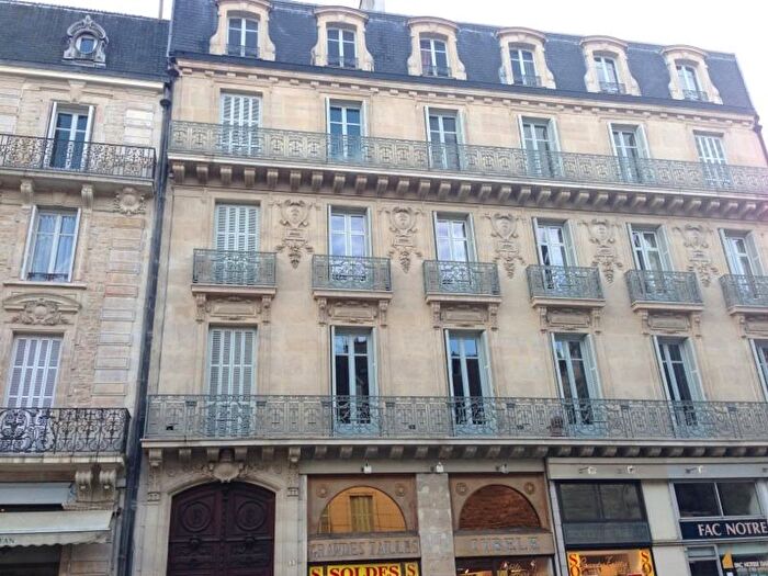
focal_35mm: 33
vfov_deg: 42.9
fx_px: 732
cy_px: 288
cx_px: 384
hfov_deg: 55.4
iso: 50
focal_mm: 4.12
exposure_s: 1/196
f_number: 2.4
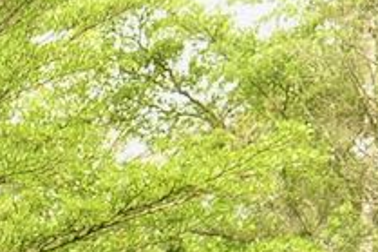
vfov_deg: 5.6
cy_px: 739
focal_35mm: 230
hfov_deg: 8.7
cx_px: -235
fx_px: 2414
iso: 800
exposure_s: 1/200
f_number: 8
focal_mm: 25
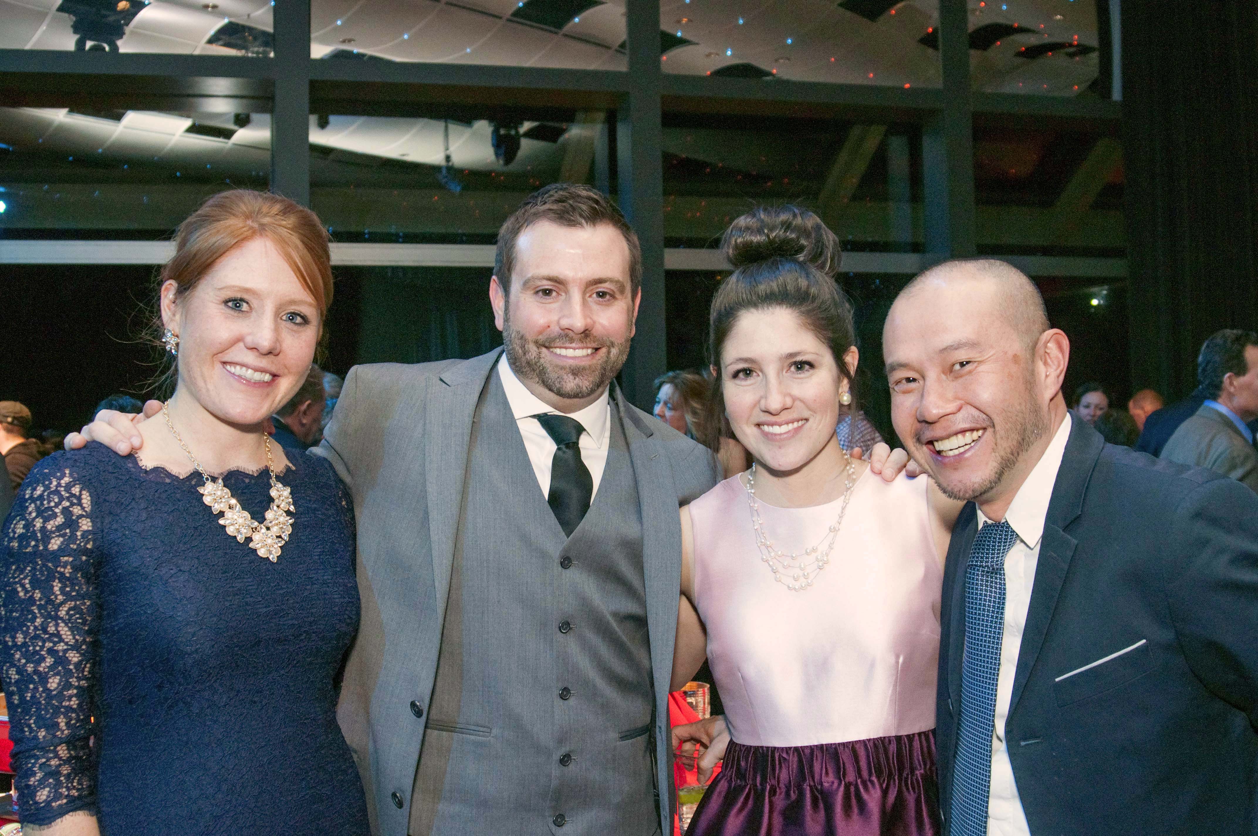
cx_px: 629
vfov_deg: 31.8
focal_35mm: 42
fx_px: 1466
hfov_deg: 46.4
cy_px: 418
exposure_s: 1/60
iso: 200
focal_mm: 28
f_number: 5.6
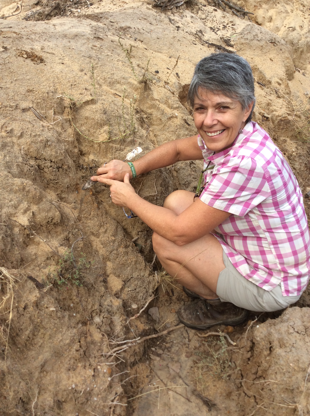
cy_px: 208
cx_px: 155
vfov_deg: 56.9
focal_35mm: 32
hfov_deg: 44.1
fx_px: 383
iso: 32
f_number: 2.4
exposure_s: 1/263
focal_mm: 3.3
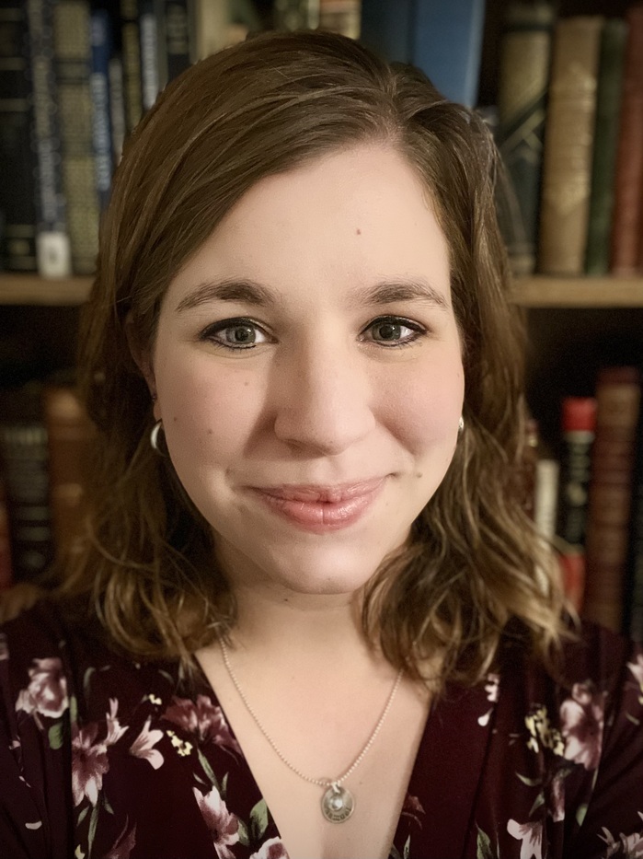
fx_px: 744
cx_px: 322
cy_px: 430
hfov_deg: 46.8
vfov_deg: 60.0
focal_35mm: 30
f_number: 2.2
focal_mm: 2.71
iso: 800
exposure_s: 1/15
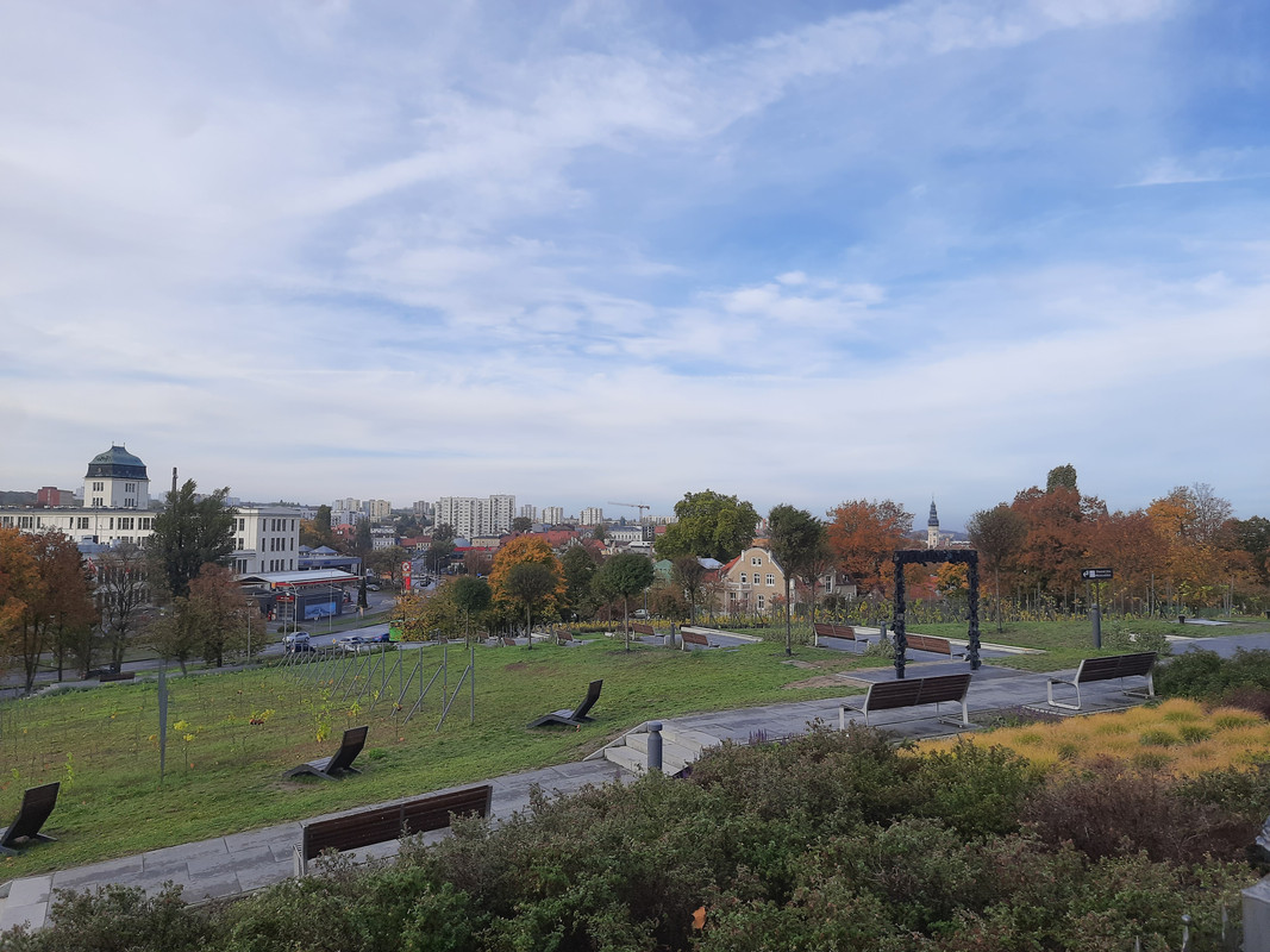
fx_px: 917
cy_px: 476
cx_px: 635
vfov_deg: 54.9
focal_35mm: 25
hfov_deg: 69.4
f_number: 2
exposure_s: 1/506
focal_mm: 4.6
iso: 20
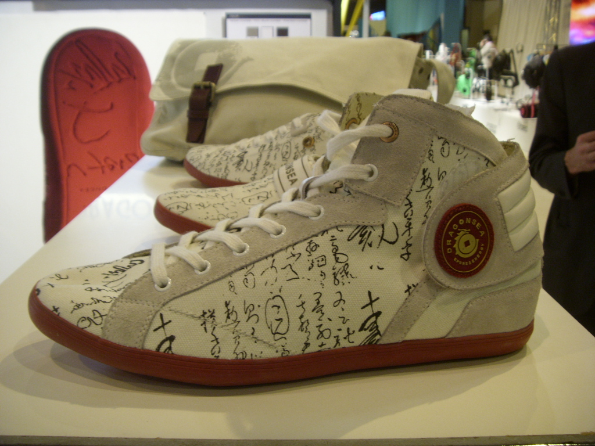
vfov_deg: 45.4
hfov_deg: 58.4
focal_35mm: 31
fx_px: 533
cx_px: 298
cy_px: 223
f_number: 3.5
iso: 100
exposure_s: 1/21
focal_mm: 6.3
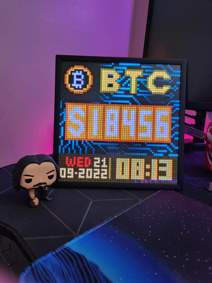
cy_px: 142
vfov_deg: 73.9
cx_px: 106
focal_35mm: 23
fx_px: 188
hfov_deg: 58.9
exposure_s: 1/120
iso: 800
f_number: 1.8
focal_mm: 5.4
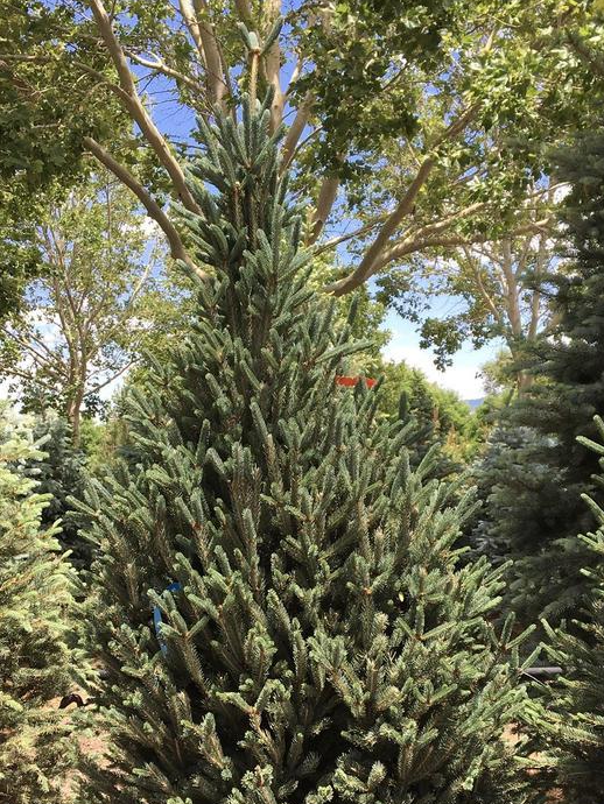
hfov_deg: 34.4
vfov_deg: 43.9
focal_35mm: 42
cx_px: 305
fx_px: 977
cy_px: 562
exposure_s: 1/693
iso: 25
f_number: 2.2
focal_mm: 4.15
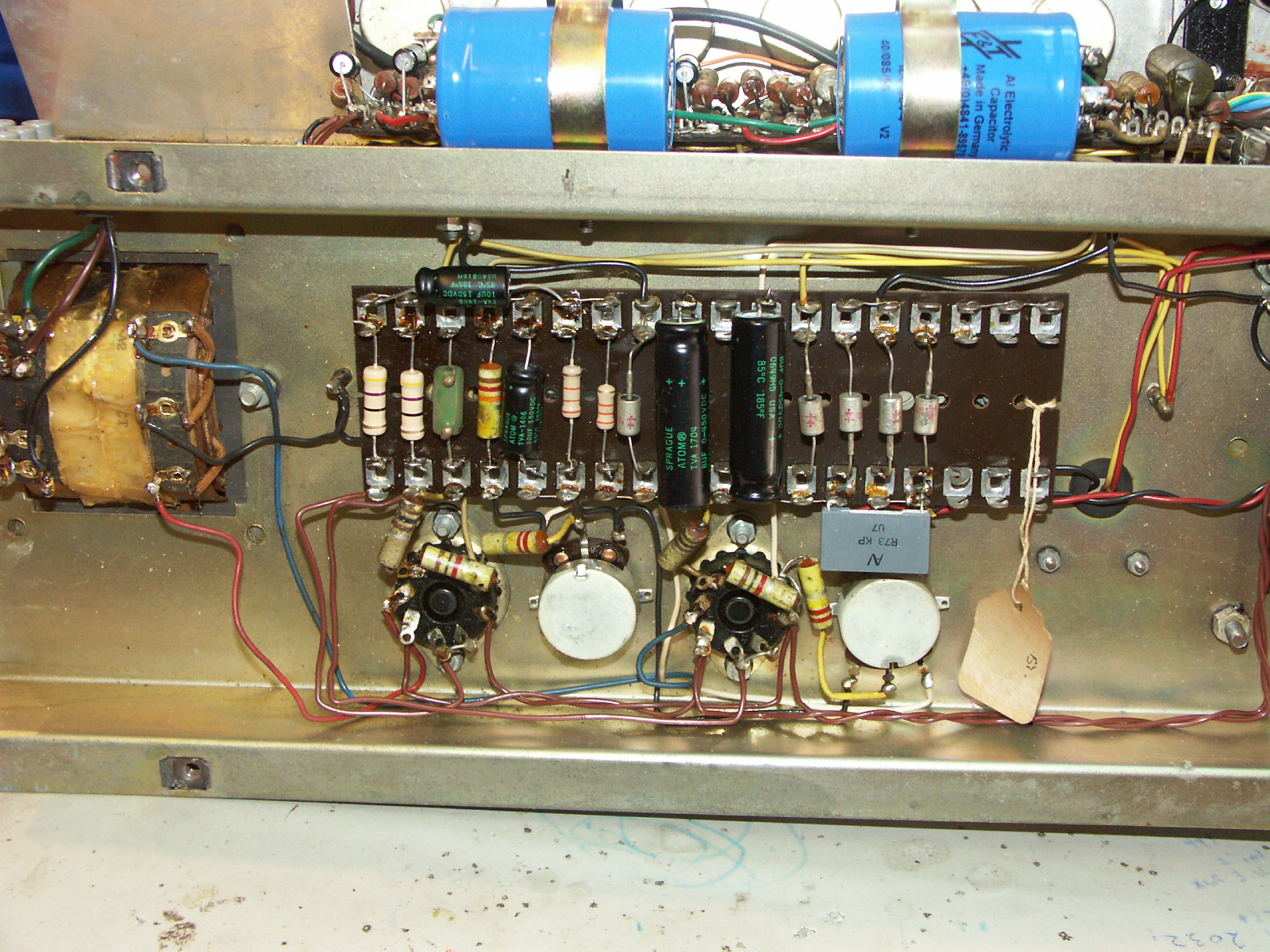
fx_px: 1614
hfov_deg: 42.9
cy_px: 476
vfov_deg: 32.9
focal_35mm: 44
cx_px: 635
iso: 200
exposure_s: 1/50
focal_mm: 11.4
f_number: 3.5
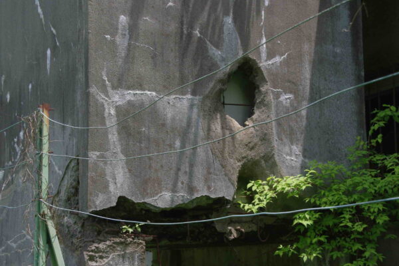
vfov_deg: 22.6
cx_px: 200
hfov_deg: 33.4
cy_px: 133
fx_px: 665
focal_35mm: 60
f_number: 6.7
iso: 100
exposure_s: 1/125
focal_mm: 40
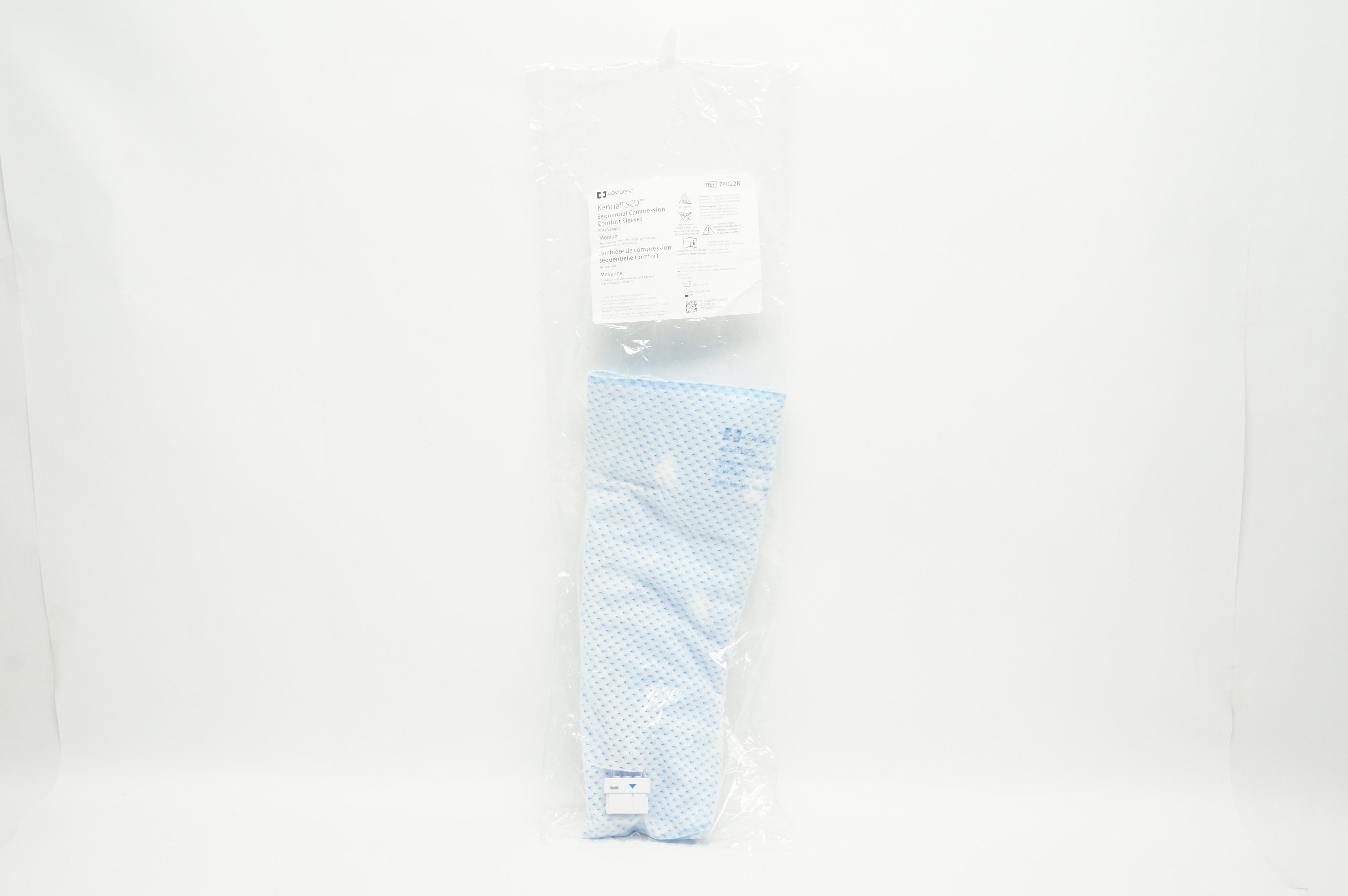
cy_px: 448
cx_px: 674
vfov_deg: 35.4
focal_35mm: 38
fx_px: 1403
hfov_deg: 51.3
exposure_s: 1/15
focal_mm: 25
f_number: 11
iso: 400
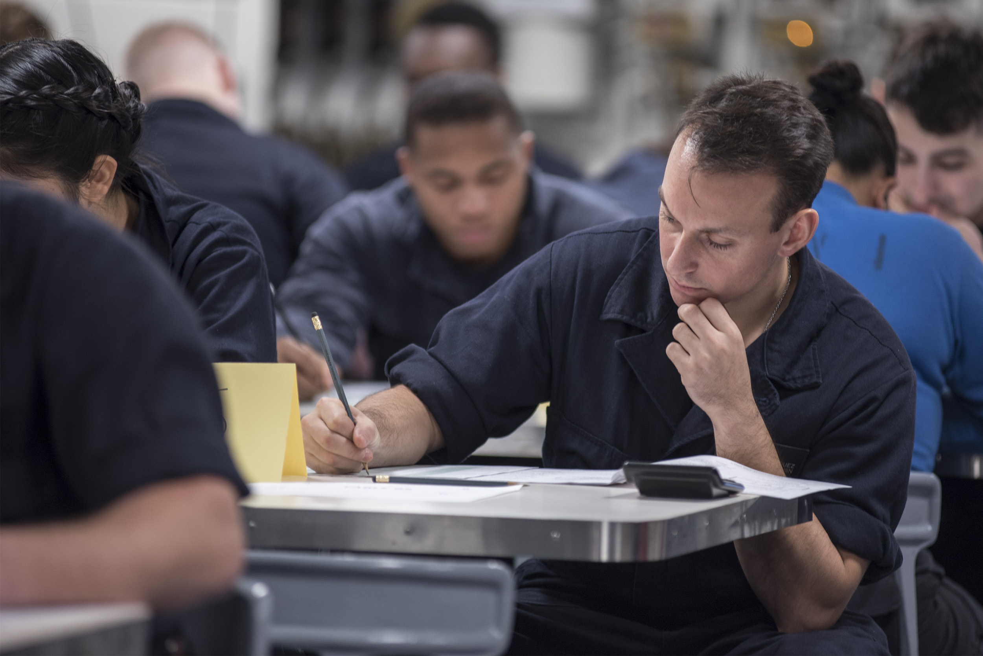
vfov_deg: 6.9
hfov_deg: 10.3
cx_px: 492
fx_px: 5463
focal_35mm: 200
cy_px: 328
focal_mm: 200
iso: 560
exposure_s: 1/100
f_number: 3.2
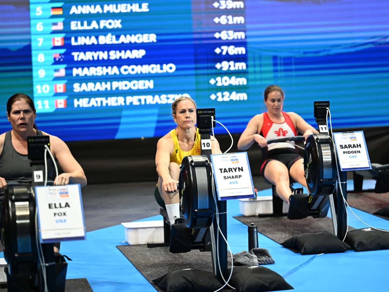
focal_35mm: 136
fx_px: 1528
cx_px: 200
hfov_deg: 14.5
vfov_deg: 10.9
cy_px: 147
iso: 4000
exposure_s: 1/1600
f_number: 2.8
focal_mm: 125
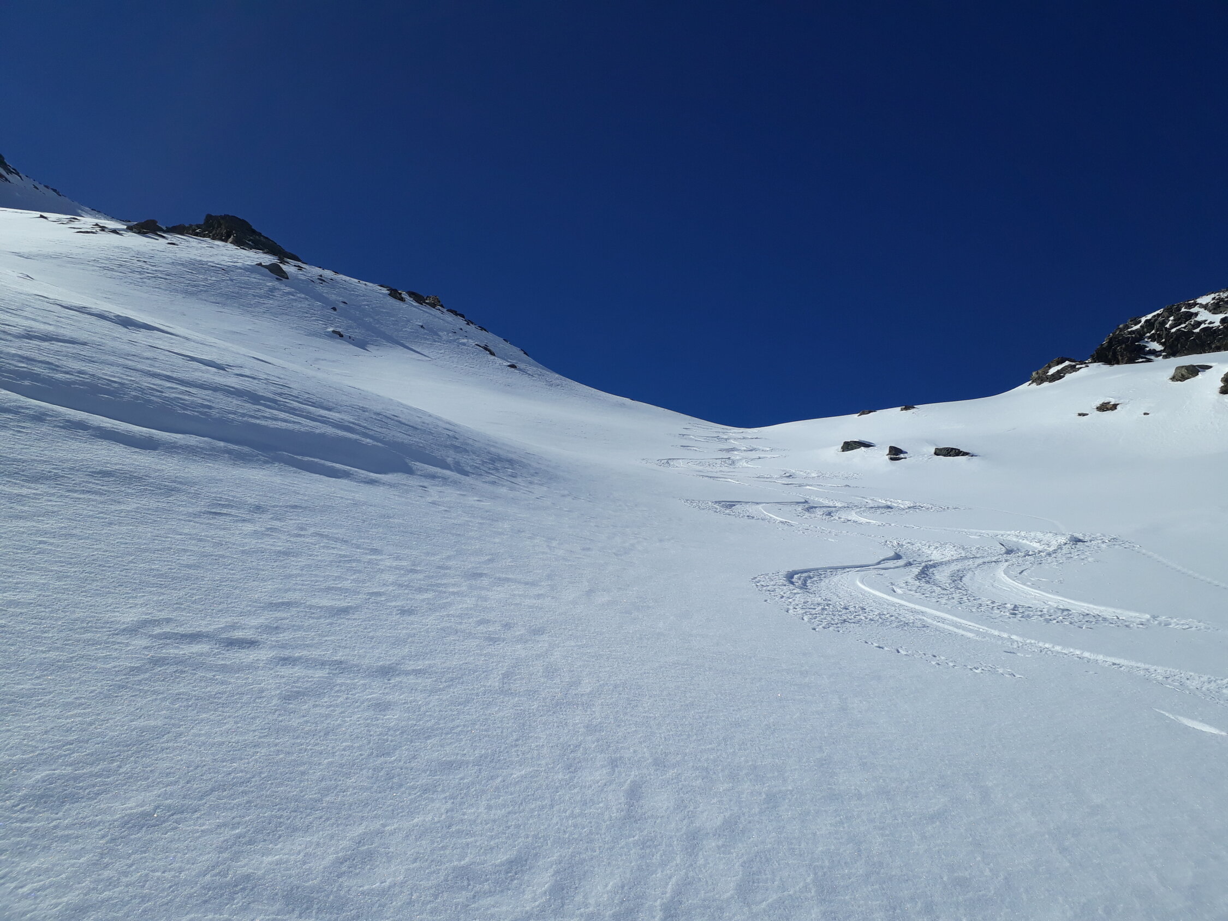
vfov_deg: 51.4
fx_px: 958
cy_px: 460
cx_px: 614
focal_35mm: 27
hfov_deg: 65.3
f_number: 1.9
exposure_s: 1/5376
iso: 40
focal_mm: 3.6
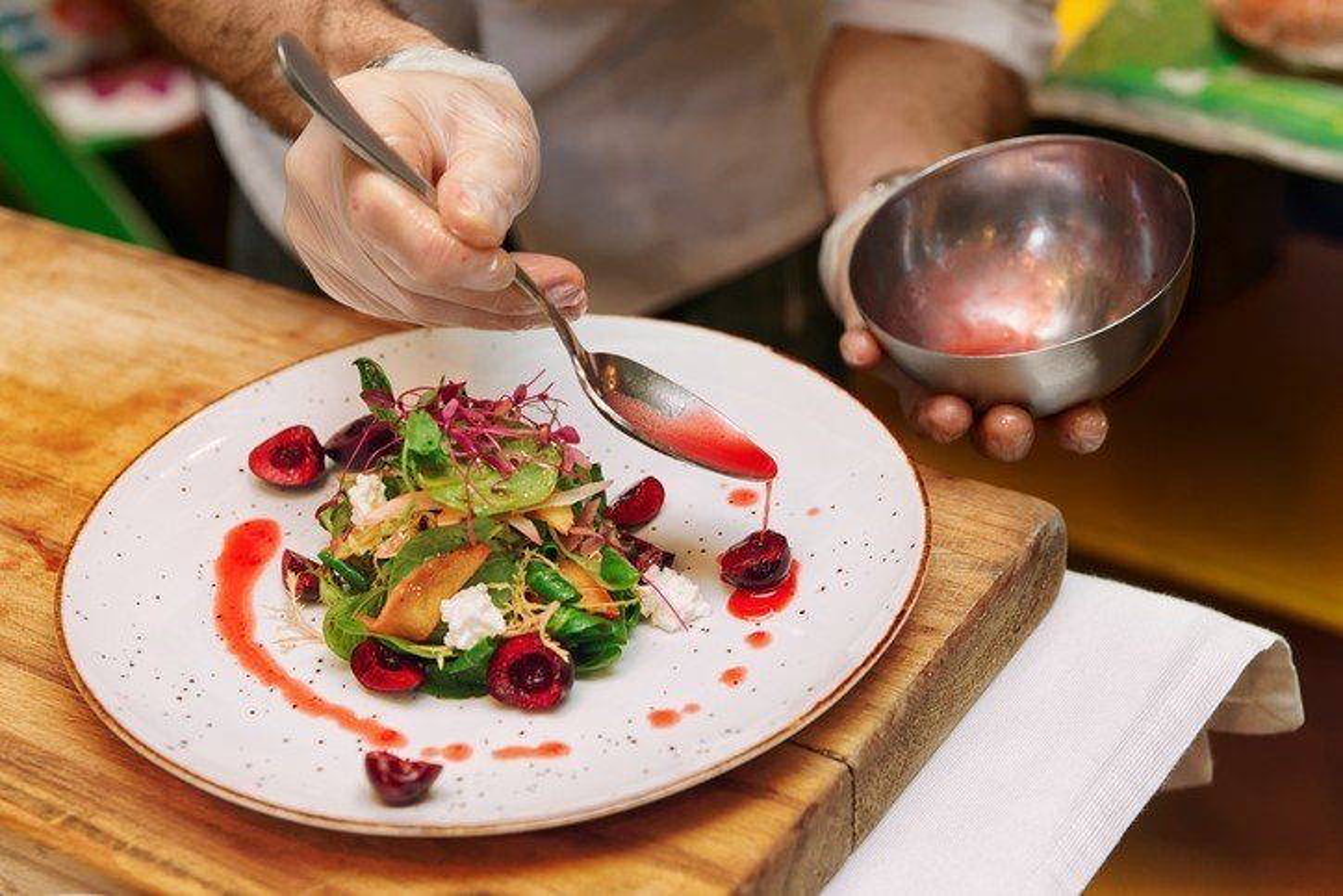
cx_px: 672
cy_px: 448
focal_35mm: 70
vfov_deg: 19.5
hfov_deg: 28.8
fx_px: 2612
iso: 400
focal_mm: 70
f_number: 4
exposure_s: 1/80
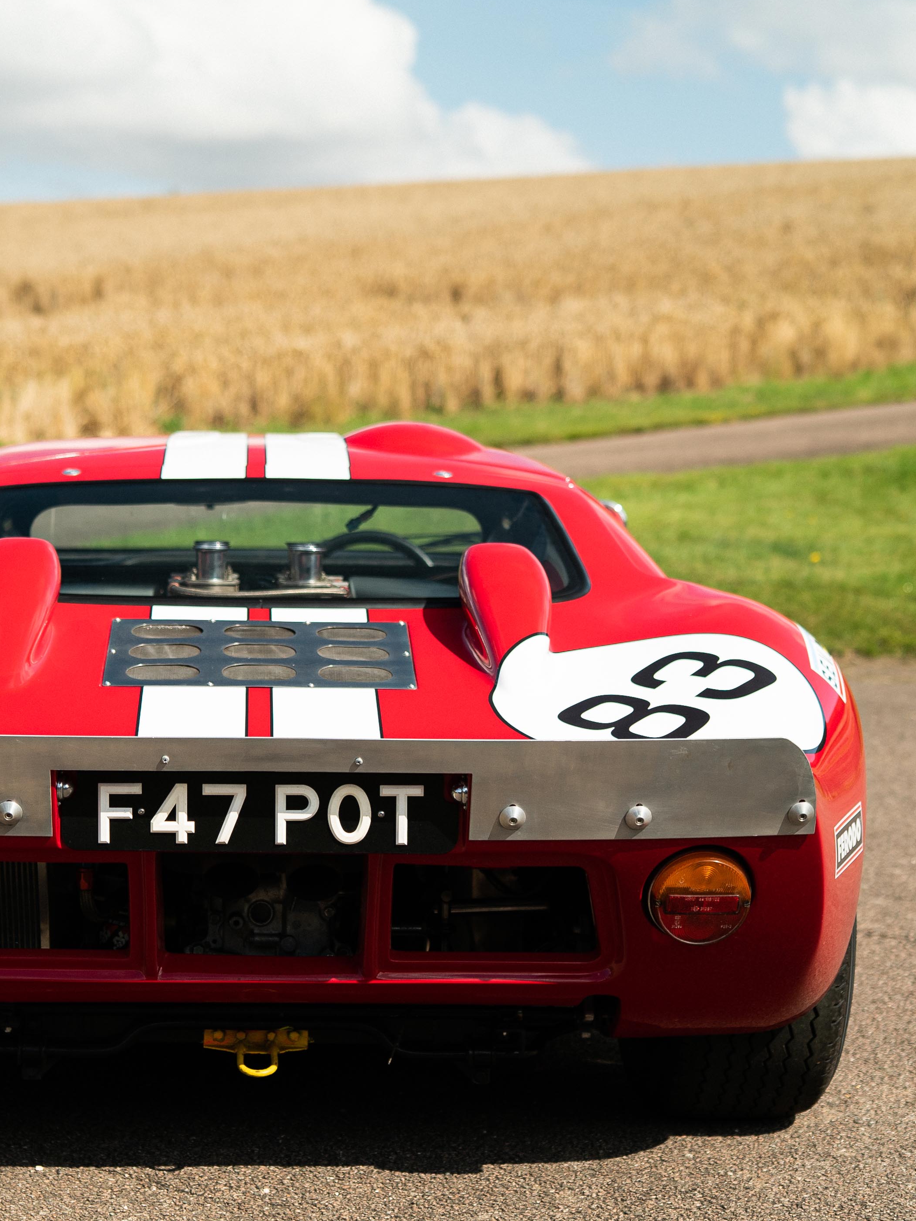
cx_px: 254
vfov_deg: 26.7
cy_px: 605
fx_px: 2576
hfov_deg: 20.0
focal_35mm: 73
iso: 250
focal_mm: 50
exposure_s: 1/2000
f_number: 2.8
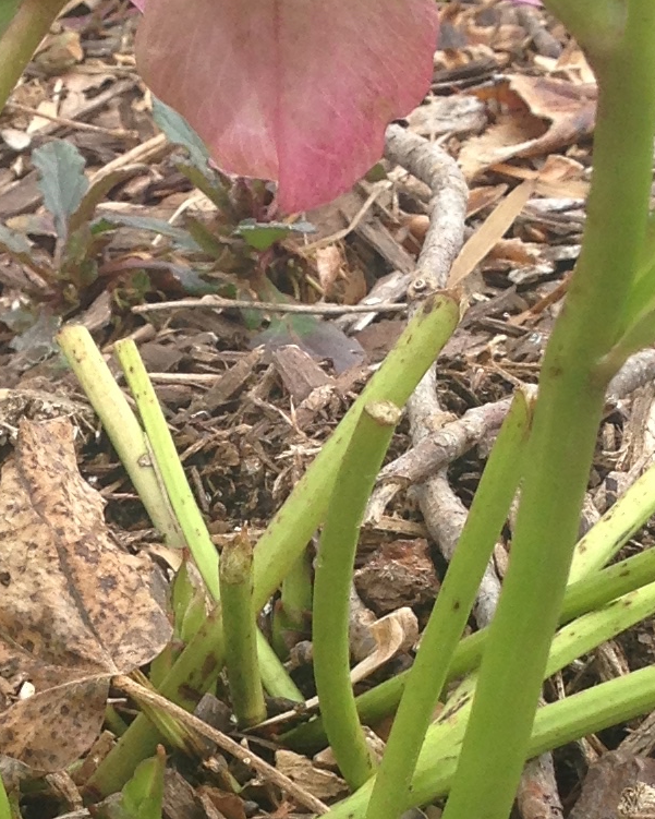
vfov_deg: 13.6
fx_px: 3392
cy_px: 723
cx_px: -47
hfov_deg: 10.9
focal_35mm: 140
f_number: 2.4
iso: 50
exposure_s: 1/243
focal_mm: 4.12
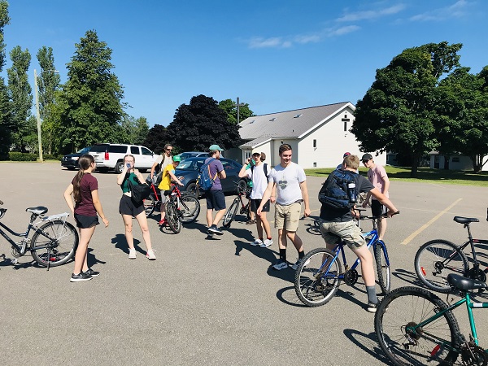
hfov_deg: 63.4
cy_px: 183
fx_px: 395
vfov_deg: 49.7
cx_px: 244
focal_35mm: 28
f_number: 1.8
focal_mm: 3.99
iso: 20
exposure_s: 1/2740
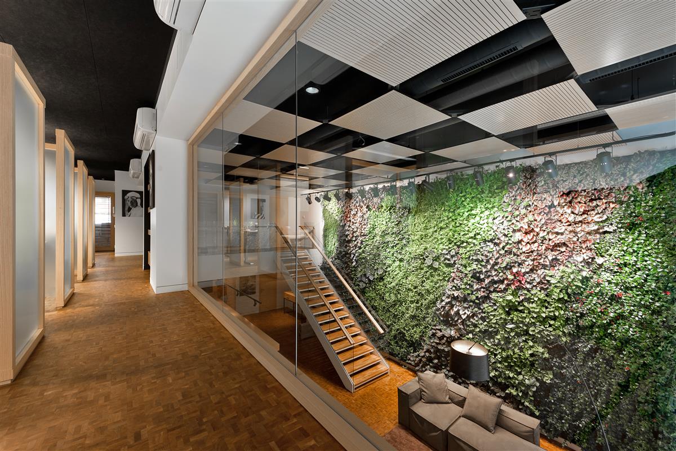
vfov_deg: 81.2
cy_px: 226
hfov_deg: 104.3
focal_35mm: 14
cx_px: 338
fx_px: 263
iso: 200
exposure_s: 1/4
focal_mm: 14
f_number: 8
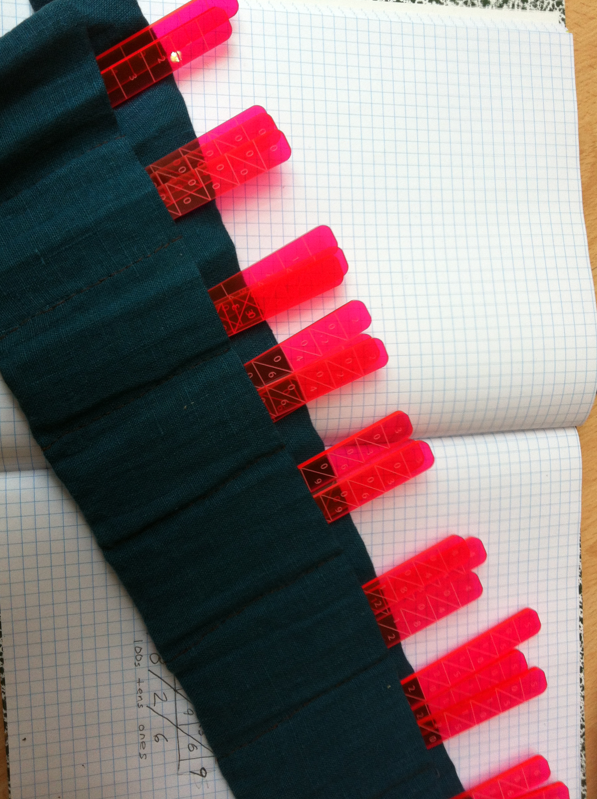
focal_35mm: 38
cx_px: 289
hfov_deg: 37.6
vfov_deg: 49.0
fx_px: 876
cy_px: 376
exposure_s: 1/60
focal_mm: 3.85
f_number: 2.8
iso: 80
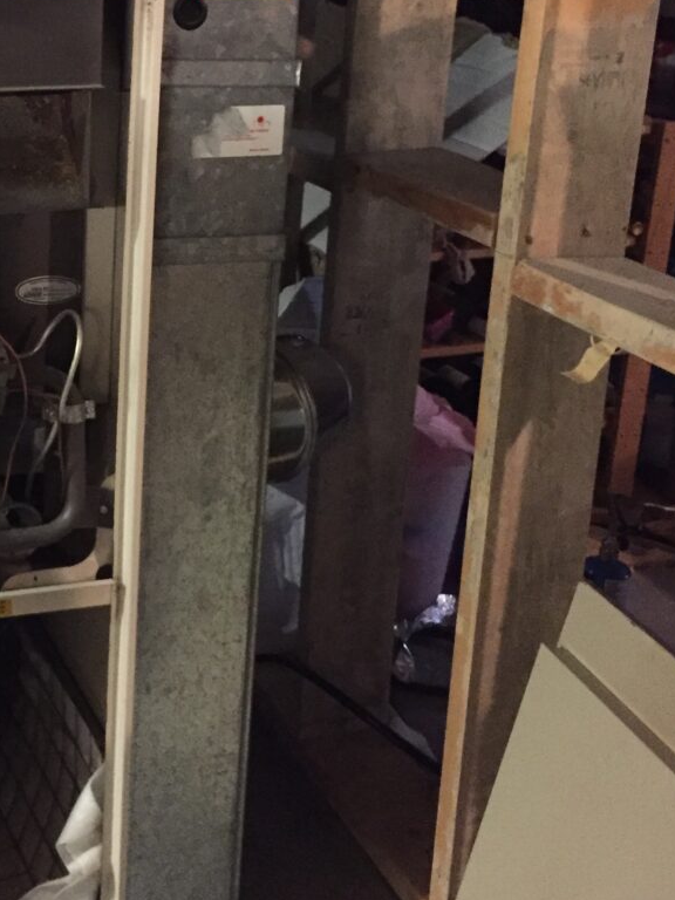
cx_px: 53
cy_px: 304
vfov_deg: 33.0
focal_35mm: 58
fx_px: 1508
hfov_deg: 24.4
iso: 400
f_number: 2.2
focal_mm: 4.15
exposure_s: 1/15
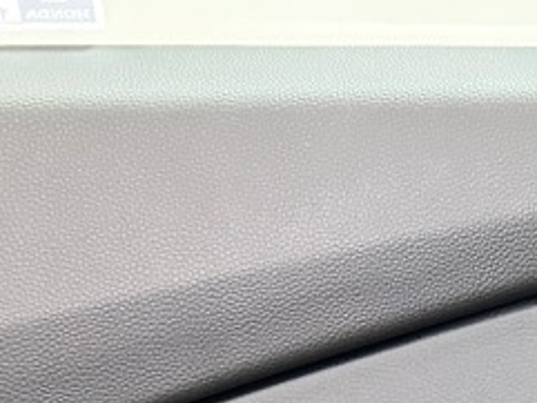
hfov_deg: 17.5
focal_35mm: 102
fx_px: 1583
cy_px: 817
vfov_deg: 12.6
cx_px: 773
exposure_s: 1/40
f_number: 1.78
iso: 800
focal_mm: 6.86
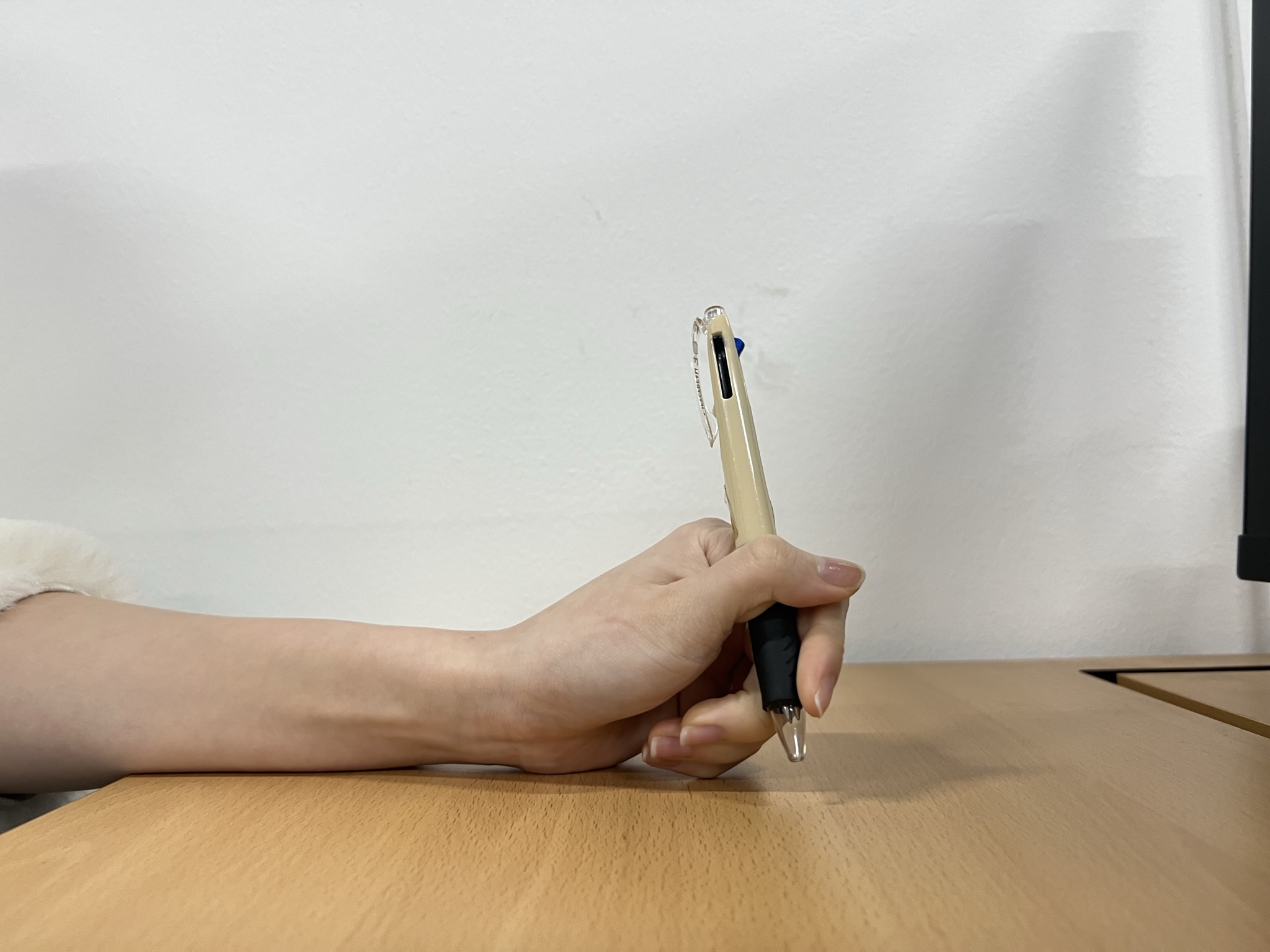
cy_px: 476
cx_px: 635
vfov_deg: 53.1
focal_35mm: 26
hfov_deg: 67.3
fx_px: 954
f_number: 1.5
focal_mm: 5.7
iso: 80
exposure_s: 1/60
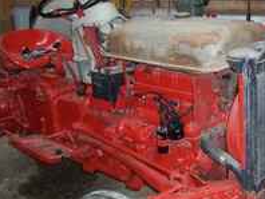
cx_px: 228
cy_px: 107
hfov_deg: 31.4
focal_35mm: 59
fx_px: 452
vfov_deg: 24.9
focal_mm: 5.6
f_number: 2.7
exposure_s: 1/60
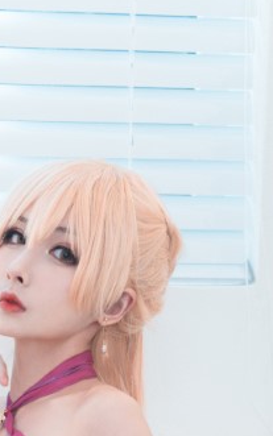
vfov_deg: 13.0
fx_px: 1761
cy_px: 732
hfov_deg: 8.8
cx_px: -42
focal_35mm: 148
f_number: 2.8
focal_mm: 40
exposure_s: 1/125
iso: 320
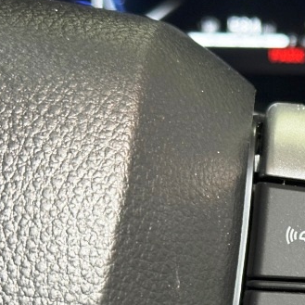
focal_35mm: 132
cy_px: 299
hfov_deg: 12.8
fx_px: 1316
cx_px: 388
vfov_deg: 13.1
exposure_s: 1/40
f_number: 1.78
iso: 250
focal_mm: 6.86
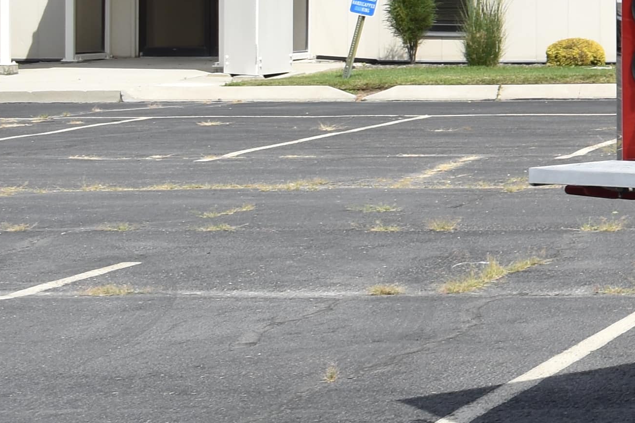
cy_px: -64
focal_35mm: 158
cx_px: 1326
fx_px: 2792
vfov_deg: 8.6
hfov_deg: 11.5
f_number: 6.3
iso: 100
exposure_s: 1/400
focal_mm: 23
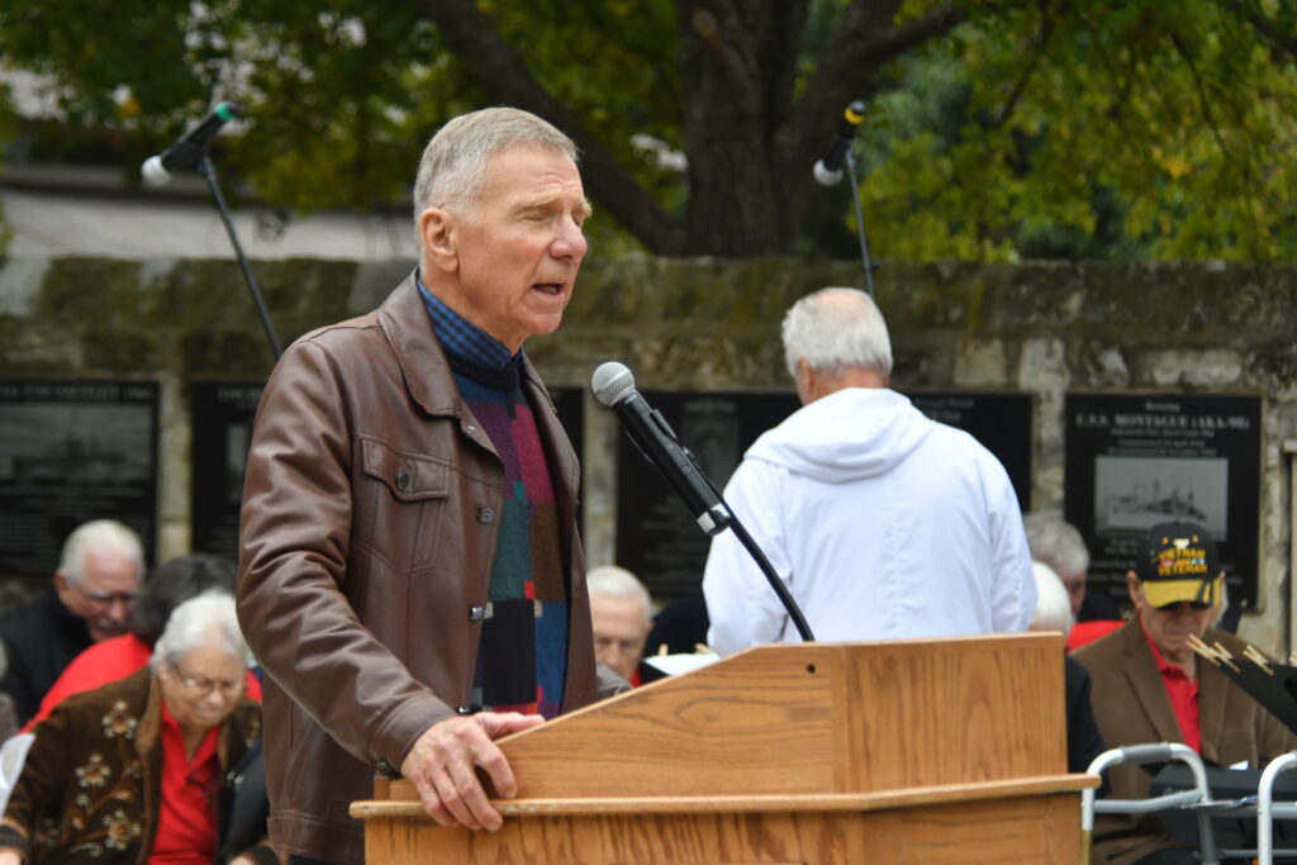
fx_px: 7296
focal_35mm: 202
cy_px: 432
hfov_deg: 10.2
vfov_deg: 6.8
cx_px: 648
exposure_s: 1/640
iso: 400
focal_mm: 135
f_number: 5
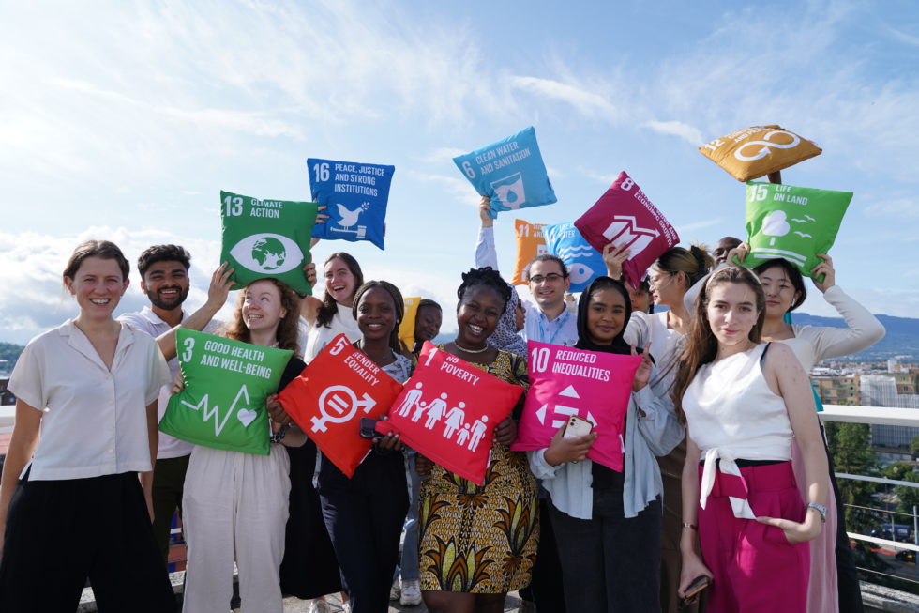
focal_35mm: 24
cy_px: 306
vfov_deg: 53.1
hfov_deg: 73.8
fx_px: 613
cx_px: 460
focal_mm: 24
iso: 320
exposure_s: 1/2500
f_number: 4
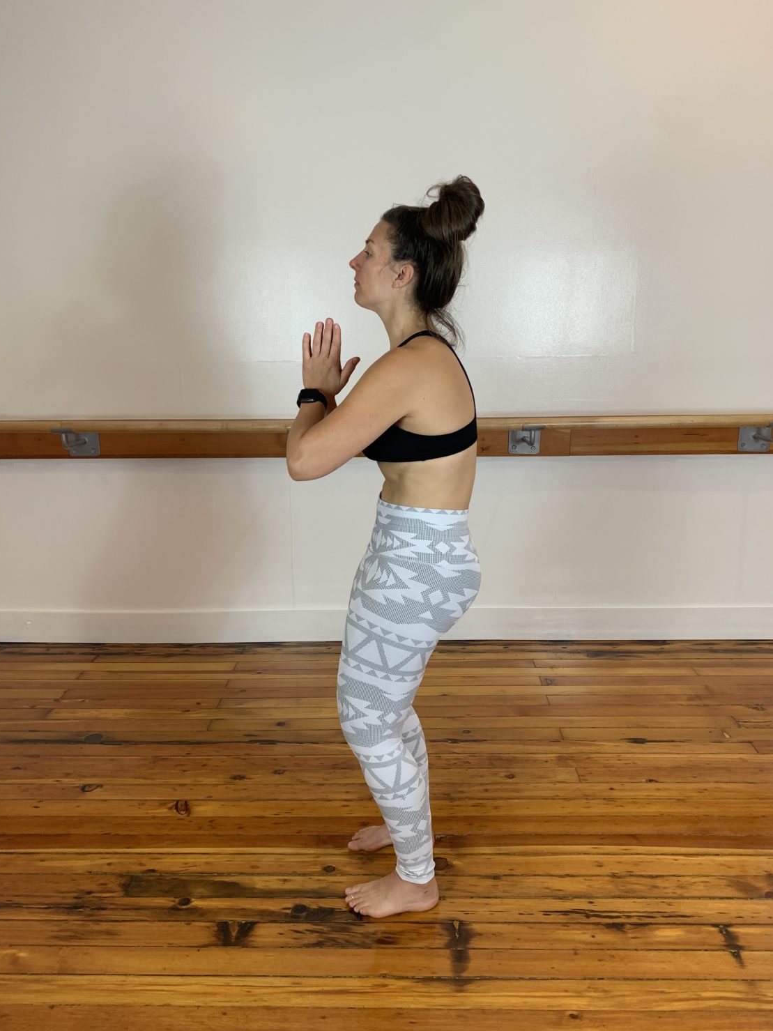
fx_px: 804
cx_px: 380
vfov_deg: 65.3
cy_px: 496
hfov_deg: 51.3
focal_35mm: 27
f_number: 1.8
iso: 80
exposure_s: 1/60
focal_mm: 4.25
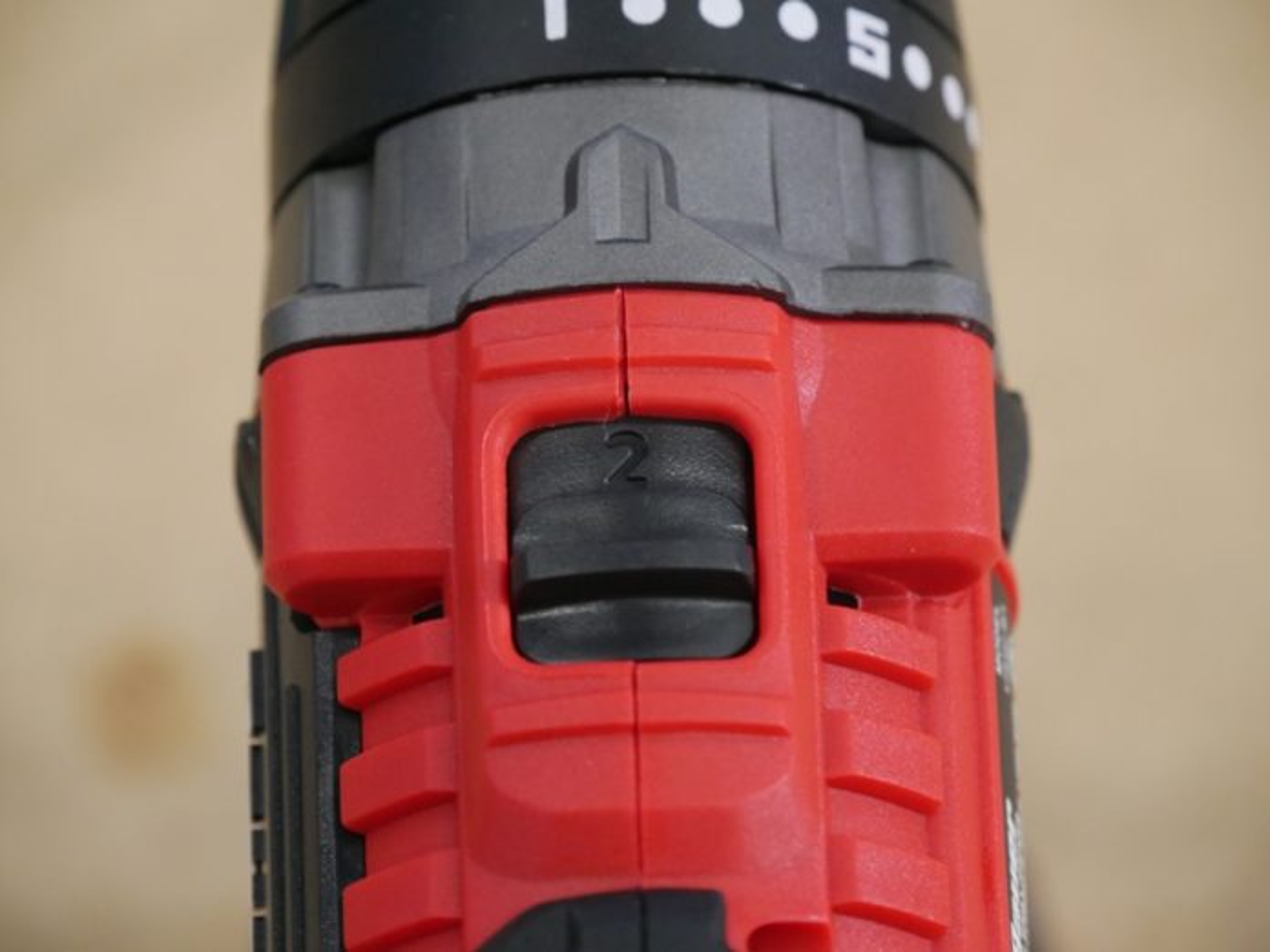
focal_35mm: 204
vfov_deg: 7.3
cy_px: 476
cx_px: 635
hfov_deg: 9.7
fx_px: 7484
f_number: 5.4
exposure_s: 1/250
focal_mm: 102
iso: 3200
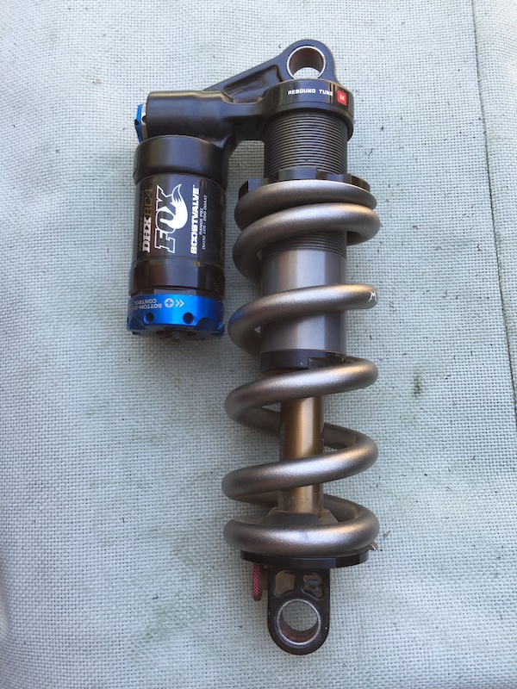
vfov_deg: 61.7
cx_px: 258
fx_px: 577
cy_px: 344
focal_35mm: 29
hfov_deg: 48.2
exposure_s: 1/120
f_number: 2.2
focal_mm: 4.15
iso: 50
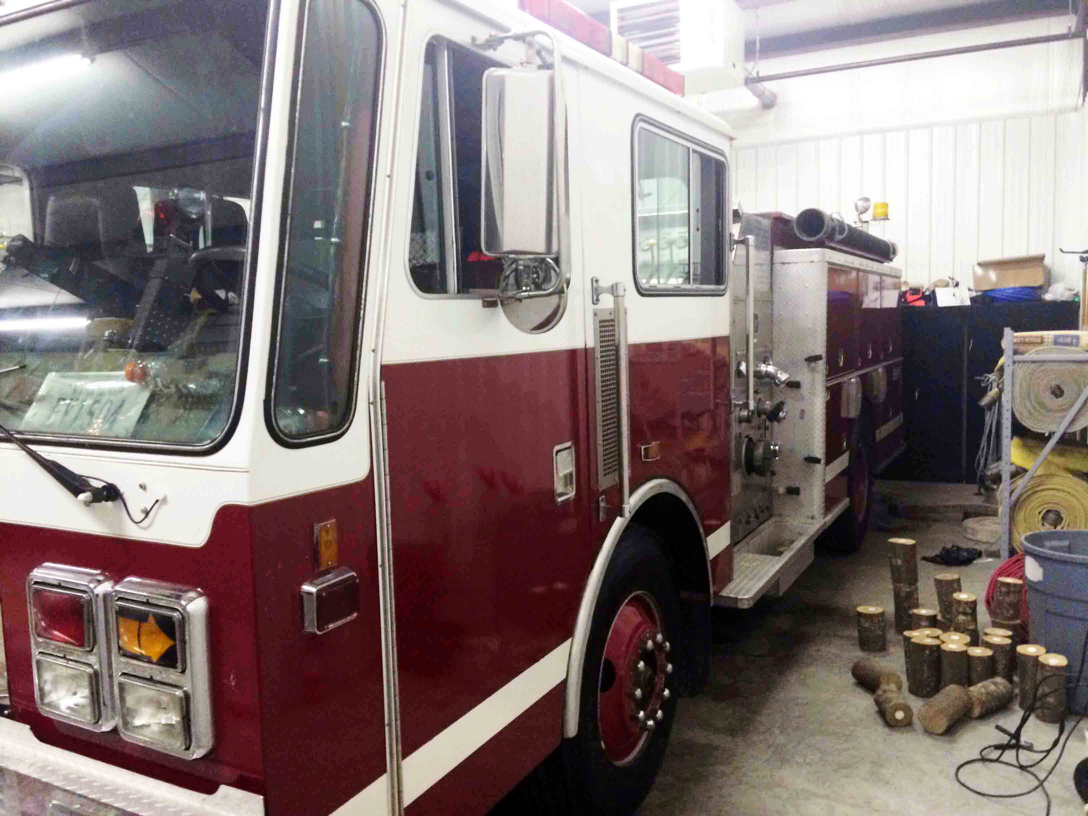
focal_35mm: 29
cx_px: 544
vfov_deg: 48.2
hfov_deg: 61.7
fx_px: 911
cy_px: 408
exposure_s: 1/17
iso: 320
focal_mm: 4.15
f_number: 2.2
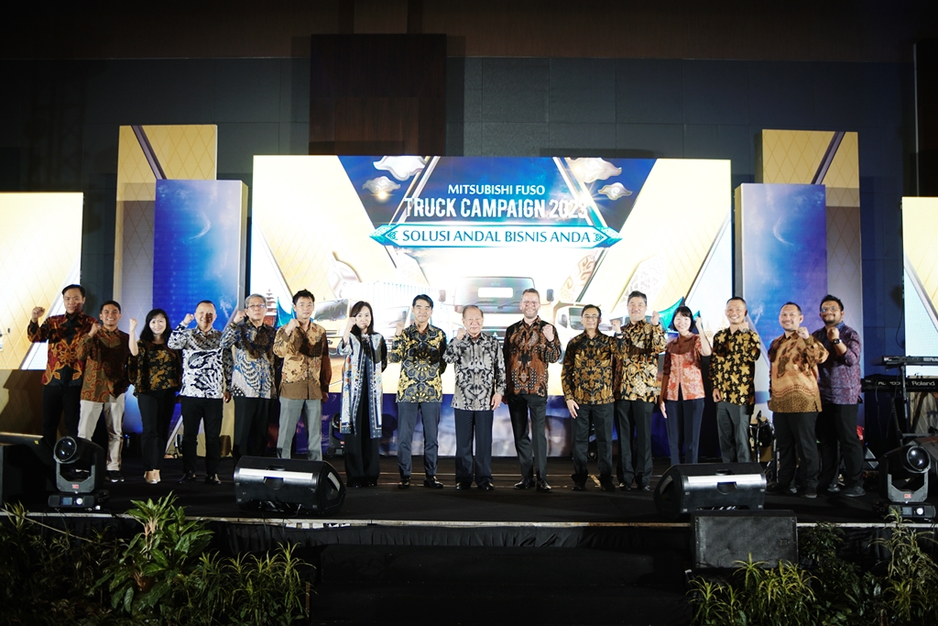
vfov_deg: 38.4
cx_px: 469
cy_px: 313
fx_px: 899
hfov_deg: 55.1
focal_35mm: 34
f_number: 1.7
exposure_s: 1/80
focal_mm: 23
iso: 160
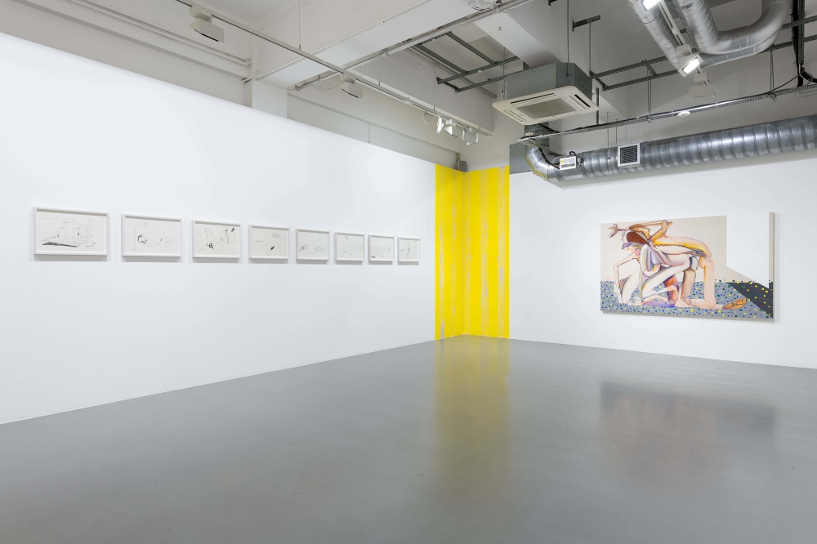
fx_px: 476
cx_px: 408
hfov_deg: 81.2
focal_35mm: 21
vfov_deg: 59.5
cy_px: 272
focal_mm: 21
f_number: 11
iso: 64
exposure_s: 1/1.67
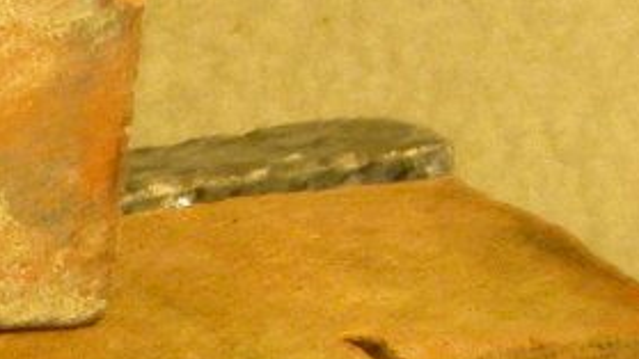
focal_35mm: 330
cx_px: -774
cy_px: 567
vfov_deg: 3.7
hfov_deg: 6.3
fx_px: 5592
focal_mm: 16.8
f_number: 3.2
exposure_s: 1/3.7
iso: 151
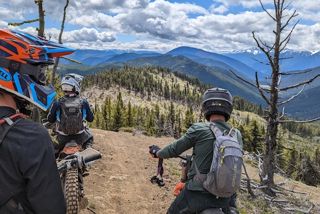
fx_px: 276
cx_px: 136
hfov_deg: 60.0
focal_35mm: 31
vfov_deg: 42.0
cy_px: 80
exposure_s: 1/3333
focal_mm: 6.81
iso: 44
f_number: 1.85
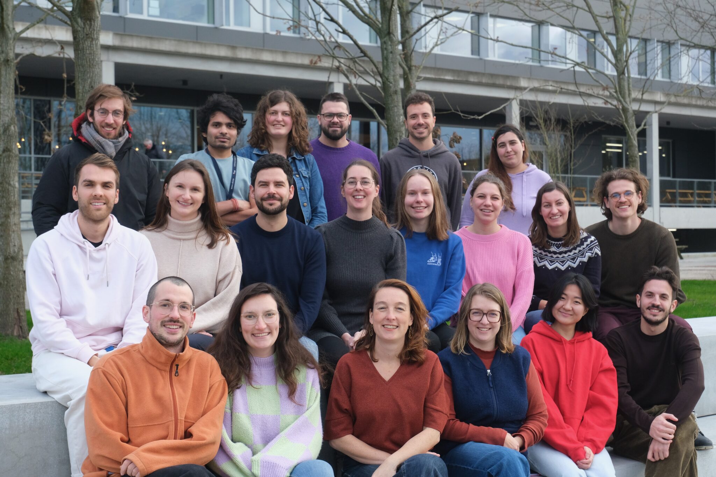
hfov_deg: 33.9
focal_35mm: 59
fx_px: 1173
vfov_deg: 23.0
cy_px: 238
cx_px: 358
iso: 1250
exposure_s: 1/600
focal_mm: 39.6
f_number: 5.6
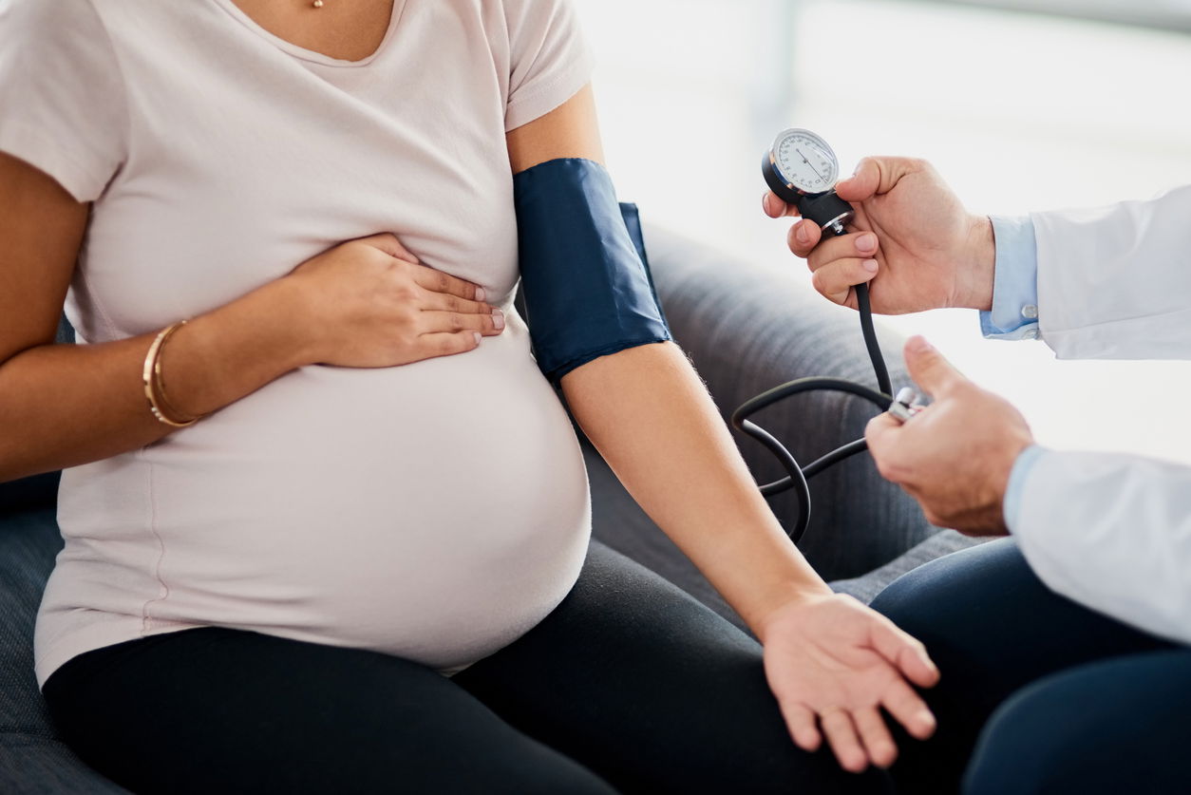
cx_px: 596
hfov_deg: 23.9
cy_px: 398
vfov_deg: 16.1
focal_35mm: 85
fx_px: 2813
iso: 200
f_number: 1.6
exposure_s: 1/200
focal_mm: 85
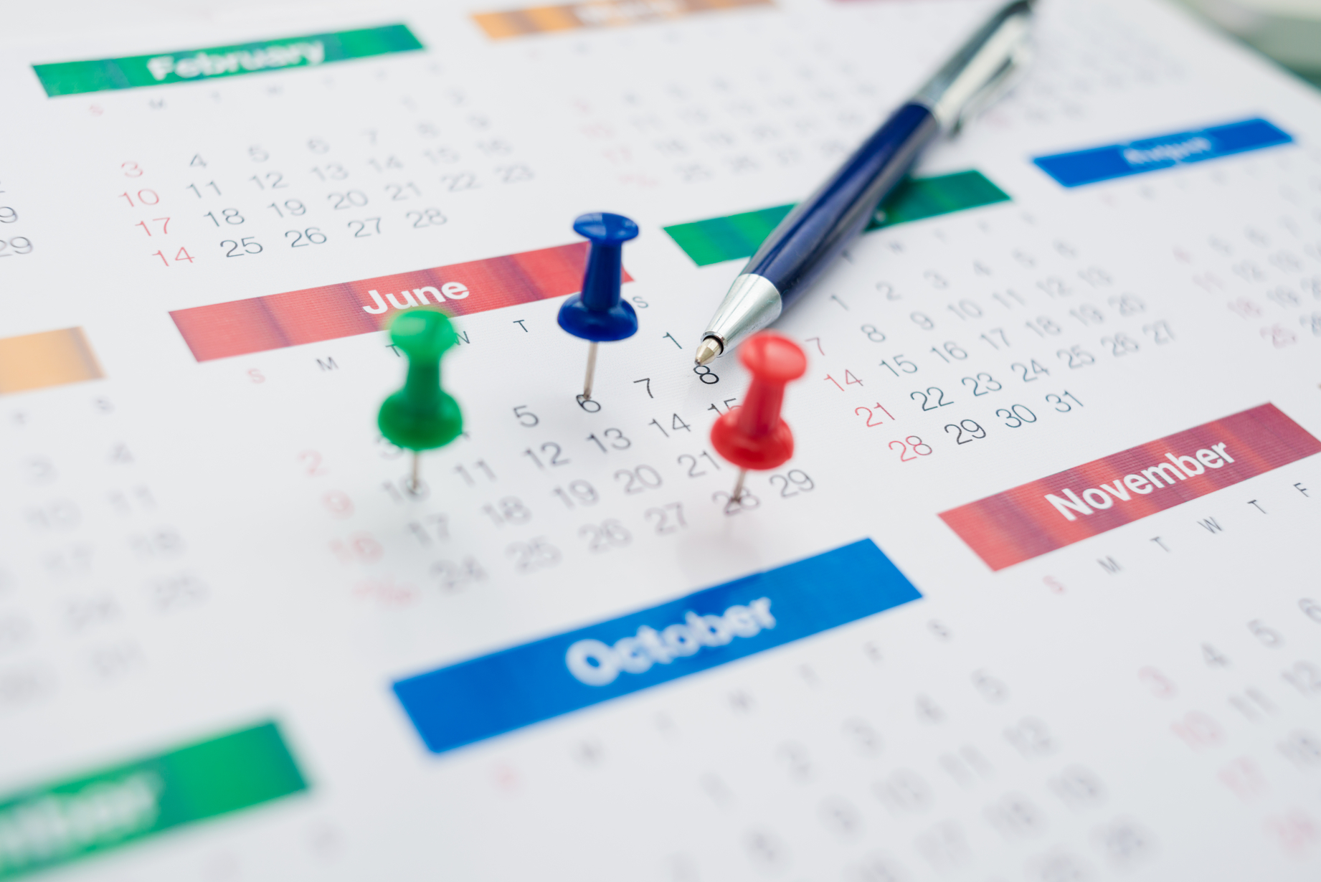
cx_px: 632
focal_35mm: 38
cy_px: 406
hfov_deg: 50.7
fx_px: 1395
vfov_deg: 35.1
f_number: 4.5
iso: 100
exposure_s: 1/125
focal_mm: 35
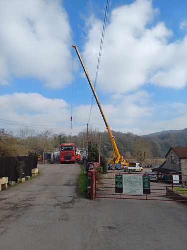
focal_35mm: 25
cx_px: 94
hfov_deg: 54.9
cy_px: 125
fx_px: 180
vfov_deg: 69.4
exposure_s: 1/350
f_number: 1.8
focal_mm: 4.6
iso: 32
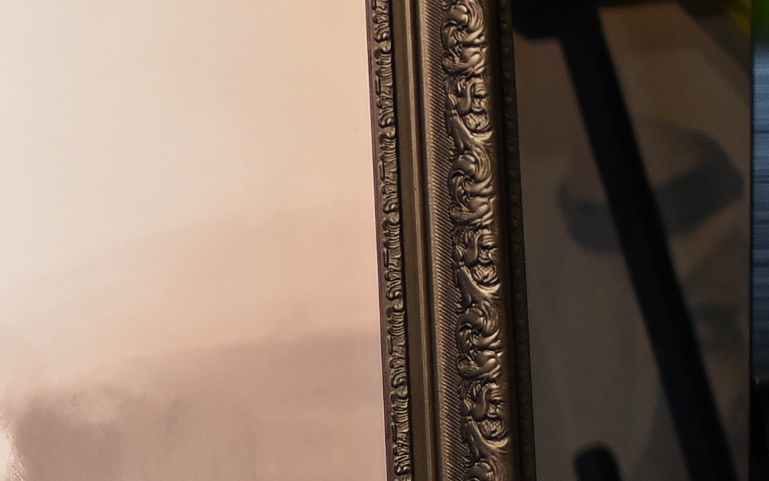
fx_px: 5639
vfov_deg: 4.9
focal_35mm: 269
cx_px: -607
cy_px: 668
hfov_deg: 7.6
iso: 500
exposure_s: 1/160
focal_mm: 50
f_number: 1.8
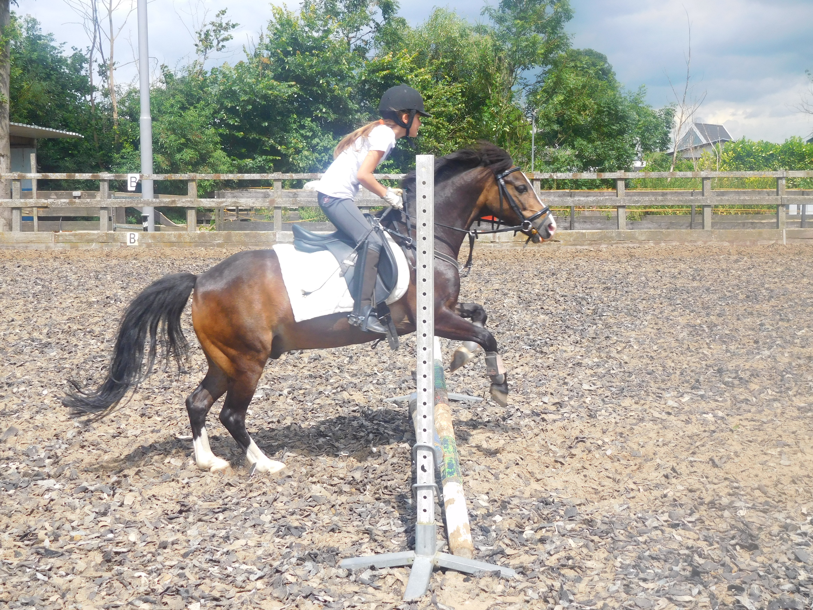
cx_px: 406
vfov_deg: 32.2
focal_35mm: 45
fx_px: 1057
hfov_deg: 42.1
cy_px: 305
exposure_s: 1/640
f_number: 4
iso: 125
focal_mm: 8
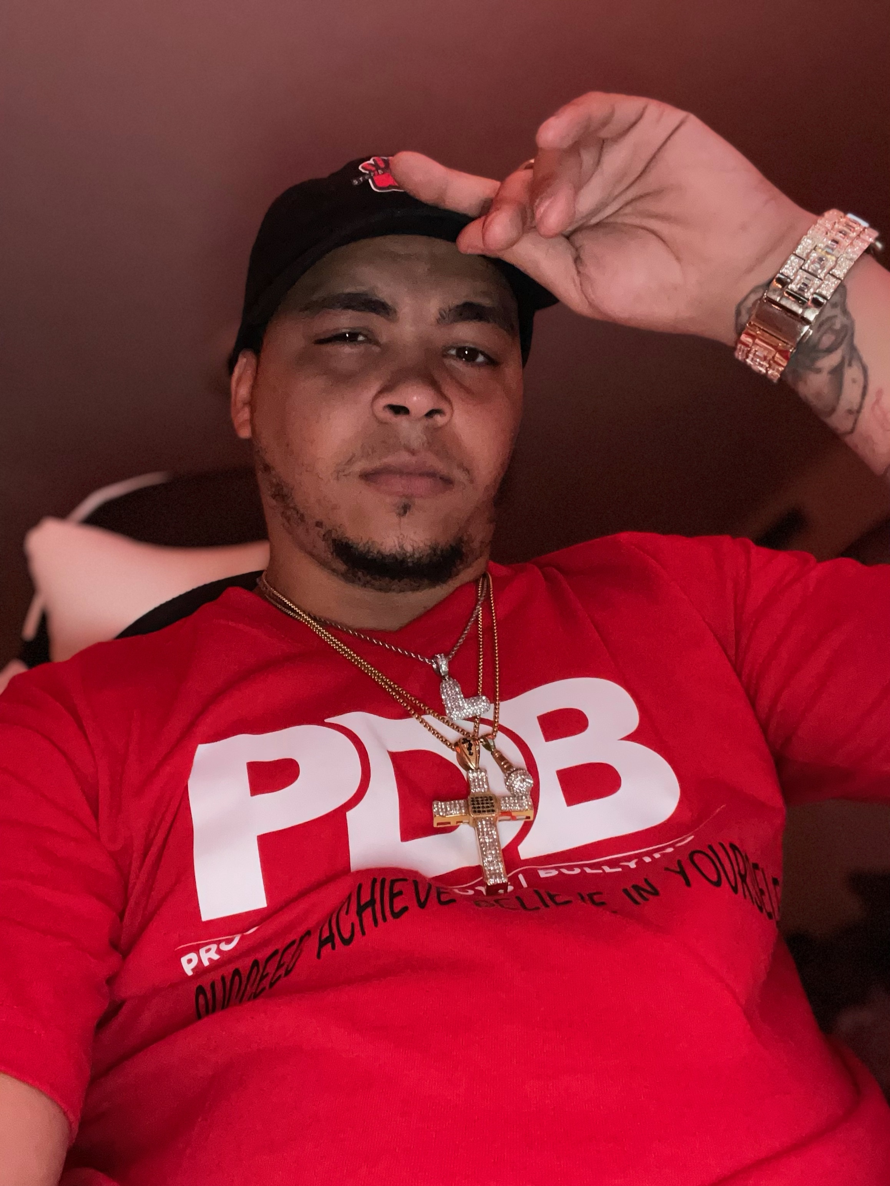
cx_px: 445
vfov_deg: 60.0
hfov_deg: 46.8
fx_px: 1028
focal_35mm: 30
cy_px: 593
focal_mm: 2.71
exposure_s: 1/19
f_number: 2.2
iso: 800
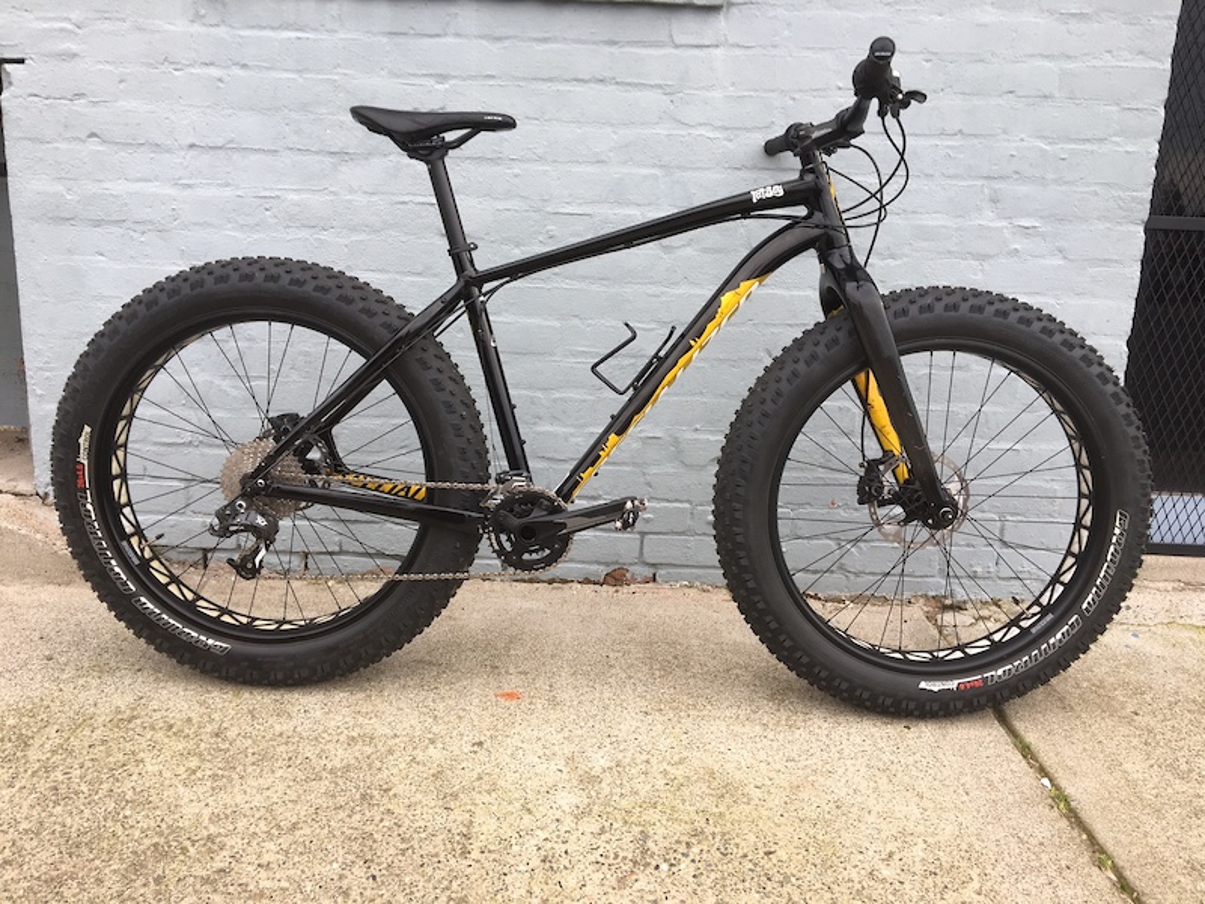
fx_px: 1010
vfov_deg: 48.2
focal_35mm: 29
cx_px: 602
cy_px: 452
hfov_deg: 61.7
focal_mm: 4.15
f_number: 2.2
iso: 25
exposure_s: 1/120
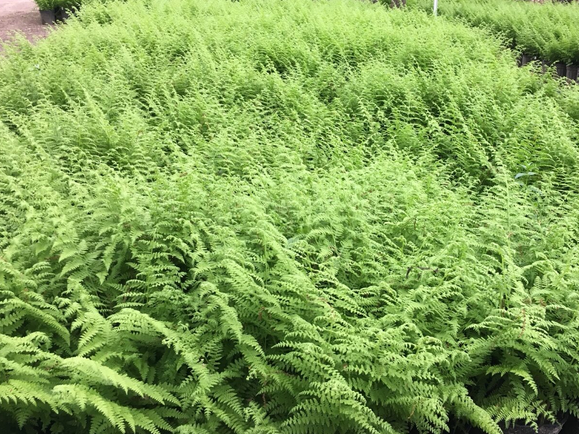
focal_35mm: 37
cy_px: 176
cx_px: 356
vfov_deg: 38.5
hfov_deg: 49.7
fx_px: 619
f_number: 2.2
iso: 25
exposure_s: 1/30
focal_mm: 4.15
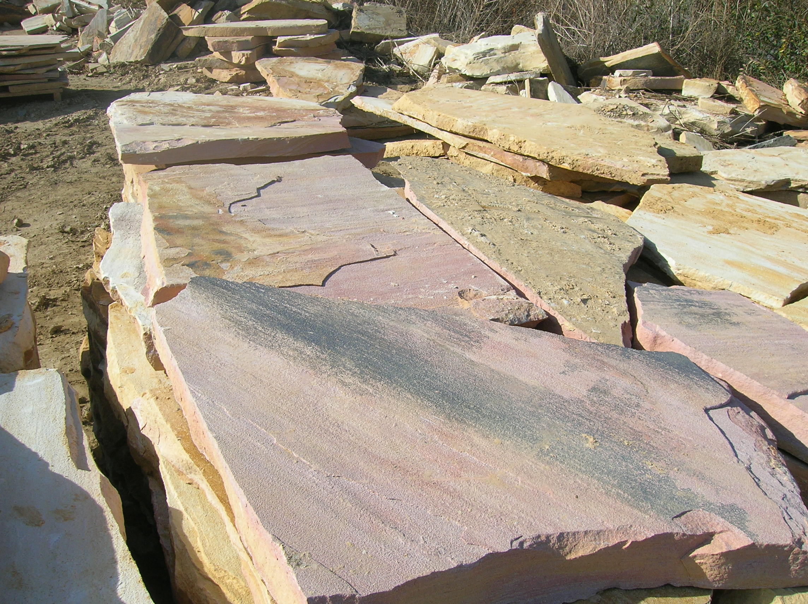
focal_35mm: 34
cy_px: 302
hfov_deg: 54.0
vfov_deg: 41.7
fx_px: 793
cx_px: 404
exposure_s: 1/390
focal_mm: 5.7
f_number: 4.9
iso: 50
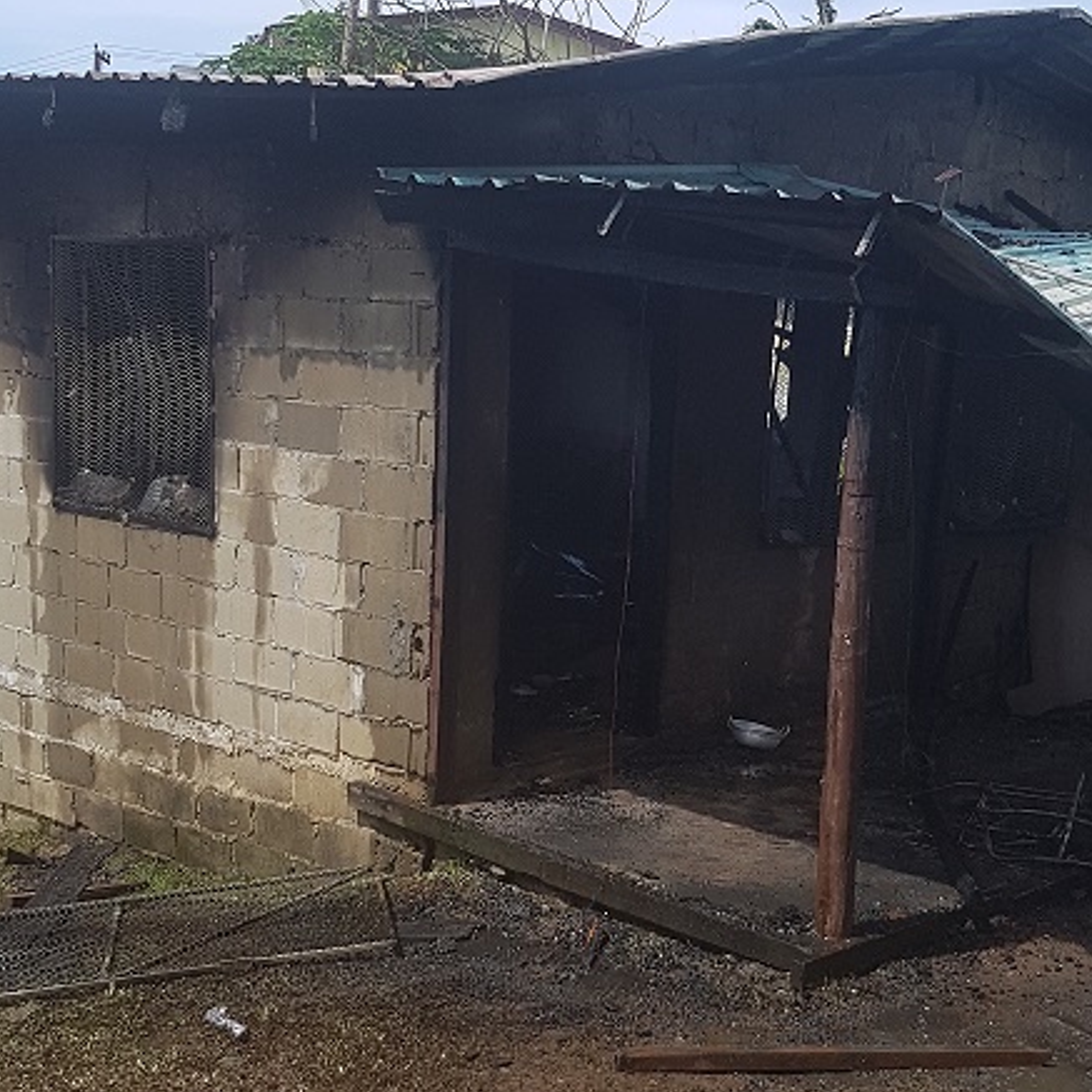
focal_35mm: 53
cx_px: 640
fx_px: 1892
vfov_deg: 32.1
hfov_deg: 32.1
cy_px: 670
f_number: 1.7
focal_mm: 4.3
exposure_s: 1/1908
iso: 40
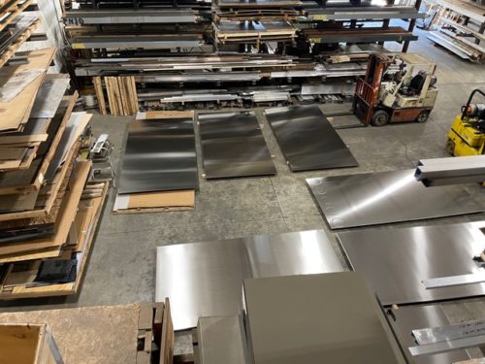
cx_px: 242
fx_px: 364
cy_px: 182
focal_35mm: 26
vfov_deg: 53.1
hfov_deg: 67.3
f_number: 1.6
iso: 320
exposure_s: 1/60
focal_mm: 4.2
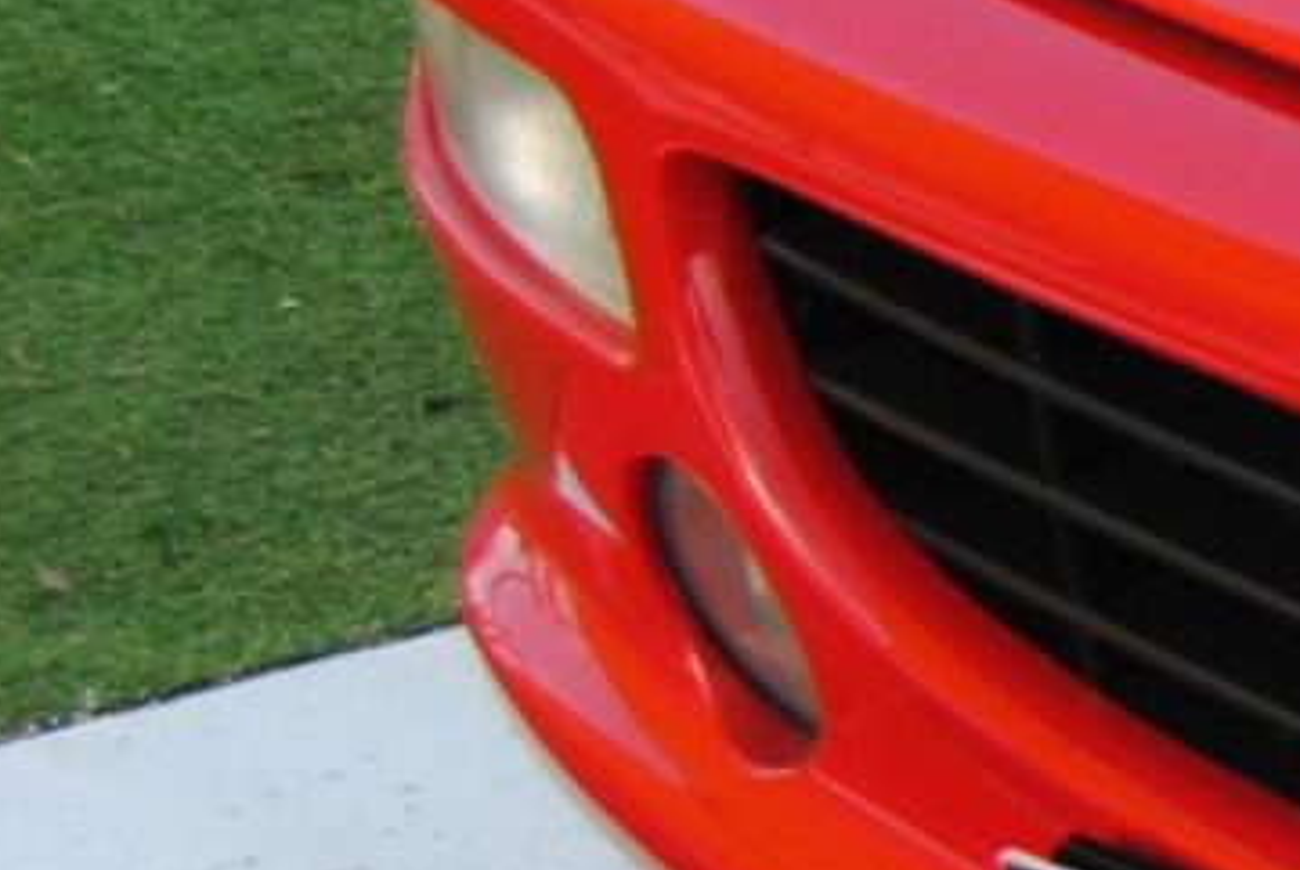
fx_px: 9256
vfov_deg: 5.4
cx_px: 4536
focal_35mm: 256
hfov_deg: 6.8
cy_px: -36
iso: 200
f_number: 5.6
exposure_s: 1/100
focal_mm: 24
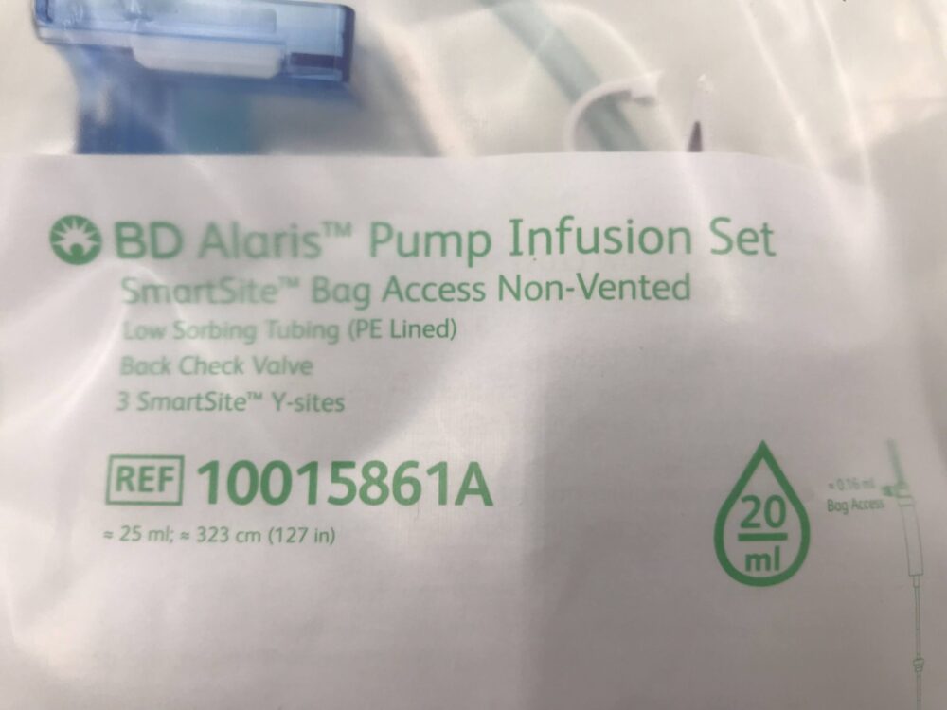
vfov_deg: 49.7
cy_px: 355
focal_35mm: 28
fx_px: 766
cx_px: 474
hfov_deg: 63.4
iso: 20
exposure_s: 1/122
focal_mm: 3.99
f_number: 1.8
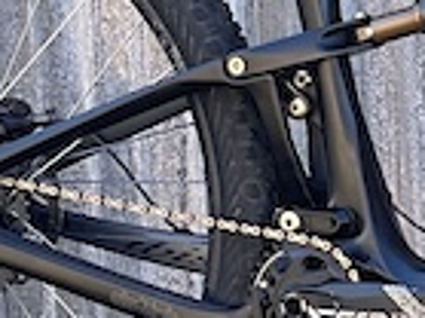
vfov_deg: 4.9
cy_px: 128
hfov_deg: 6.6
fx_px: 3680
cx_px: 563
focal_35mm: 300
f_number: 2
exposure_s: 1/99
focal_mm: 6
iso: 25
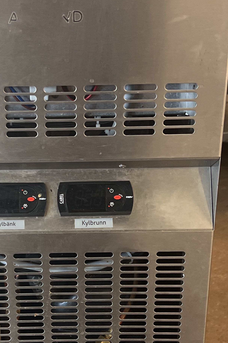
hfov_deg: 22.4
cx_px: 61
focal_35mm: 60
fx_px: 570
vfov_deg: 33.3
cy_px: 209
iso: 400
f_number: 1.5
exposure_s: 1/33
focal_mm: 5.7
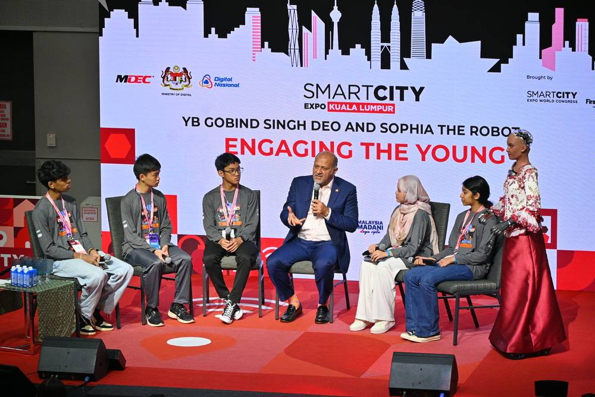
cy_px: 198
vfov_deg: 7.6
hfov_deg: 11.4
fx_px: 2974
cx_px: 298
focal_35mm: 180
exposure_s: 1/200
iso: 1000
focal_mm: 120
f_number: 6
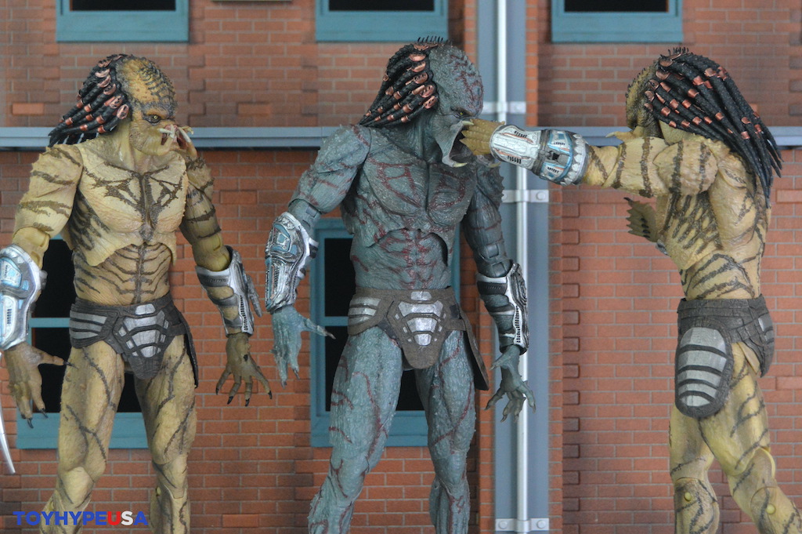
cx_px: 401
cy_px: 267
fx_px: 1536
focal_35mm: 69
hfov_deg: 29.3
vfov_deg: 19.7
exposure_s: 1/40
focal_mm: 46
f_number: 5.3
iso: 3200
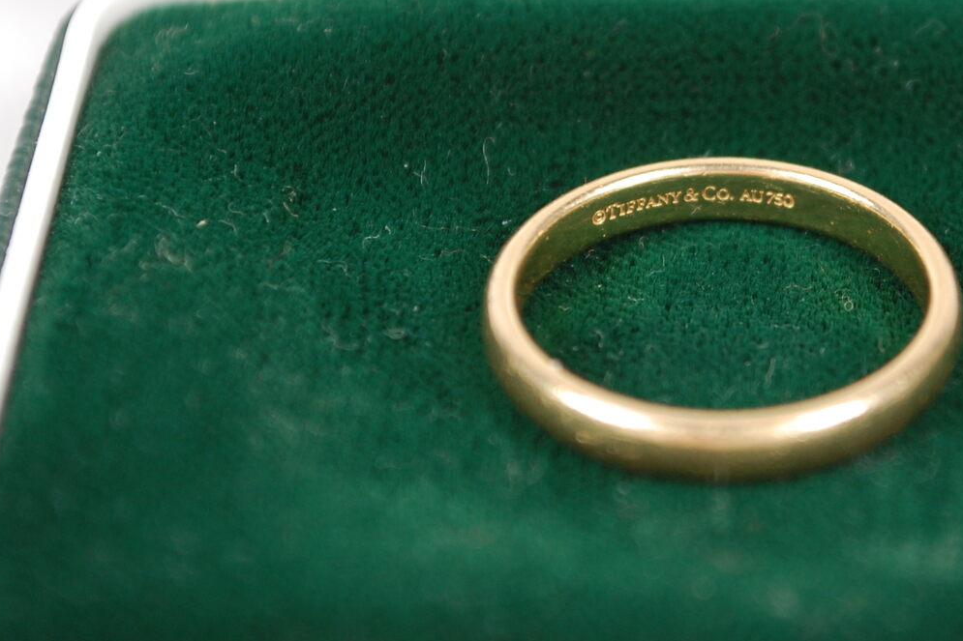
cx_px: 699
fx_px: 3767
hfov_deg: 14.5
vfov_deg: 9.7
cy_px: 204
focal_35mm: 141
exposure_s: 1/100
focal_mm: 55
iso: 400
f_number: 5.6
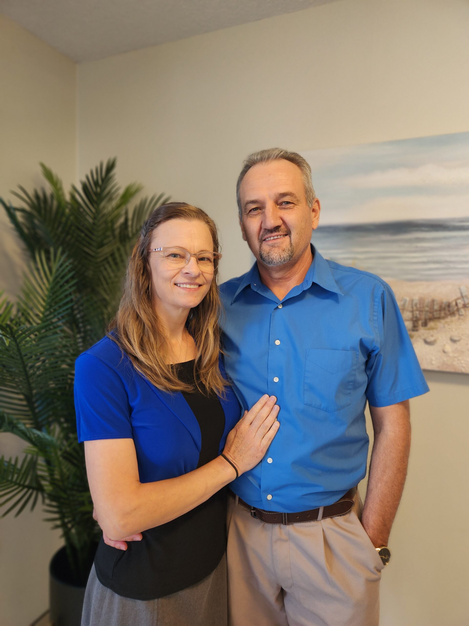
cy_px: 313
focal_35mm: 23
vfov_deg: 73.9
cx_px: 234
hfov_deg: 58.9
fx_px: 415
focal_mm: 5.4
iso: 160
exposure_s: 1/120
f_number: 1.8
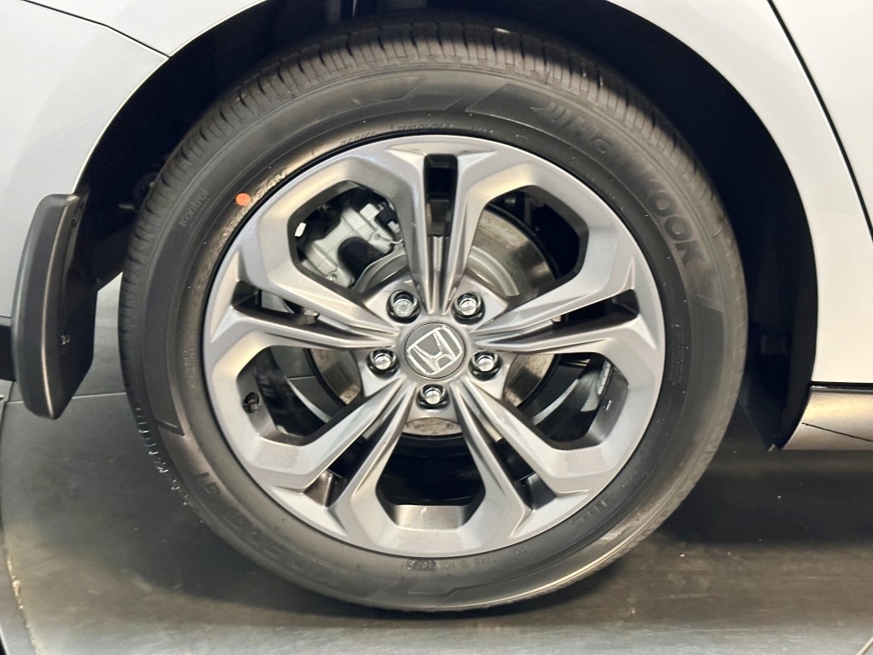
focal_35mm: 48
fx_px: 1211
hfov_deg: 39.7
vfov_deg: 30.3
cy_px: 328
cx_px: 436
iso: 640
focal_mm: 6.86
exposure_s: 1/30
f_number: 1.78
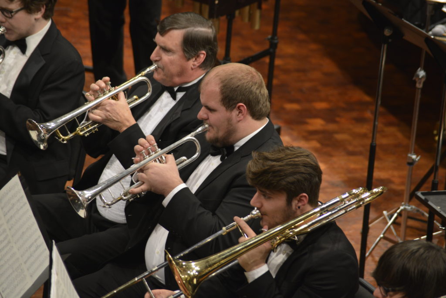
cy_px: 149
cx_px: 223
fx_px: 3717
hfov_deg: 6.9
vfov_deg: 4.6
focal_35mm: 300
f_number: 6.3
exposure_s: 1/125
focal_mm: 300
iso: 2000
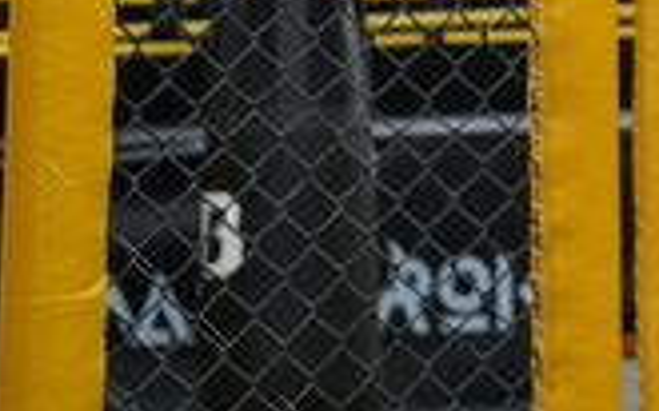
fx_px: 3268
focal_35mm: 182
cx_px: 1114
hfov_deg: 10.9
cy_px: -361
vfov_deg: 7.0
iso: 1600
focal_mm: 50
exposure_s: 1/187
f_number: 3.5
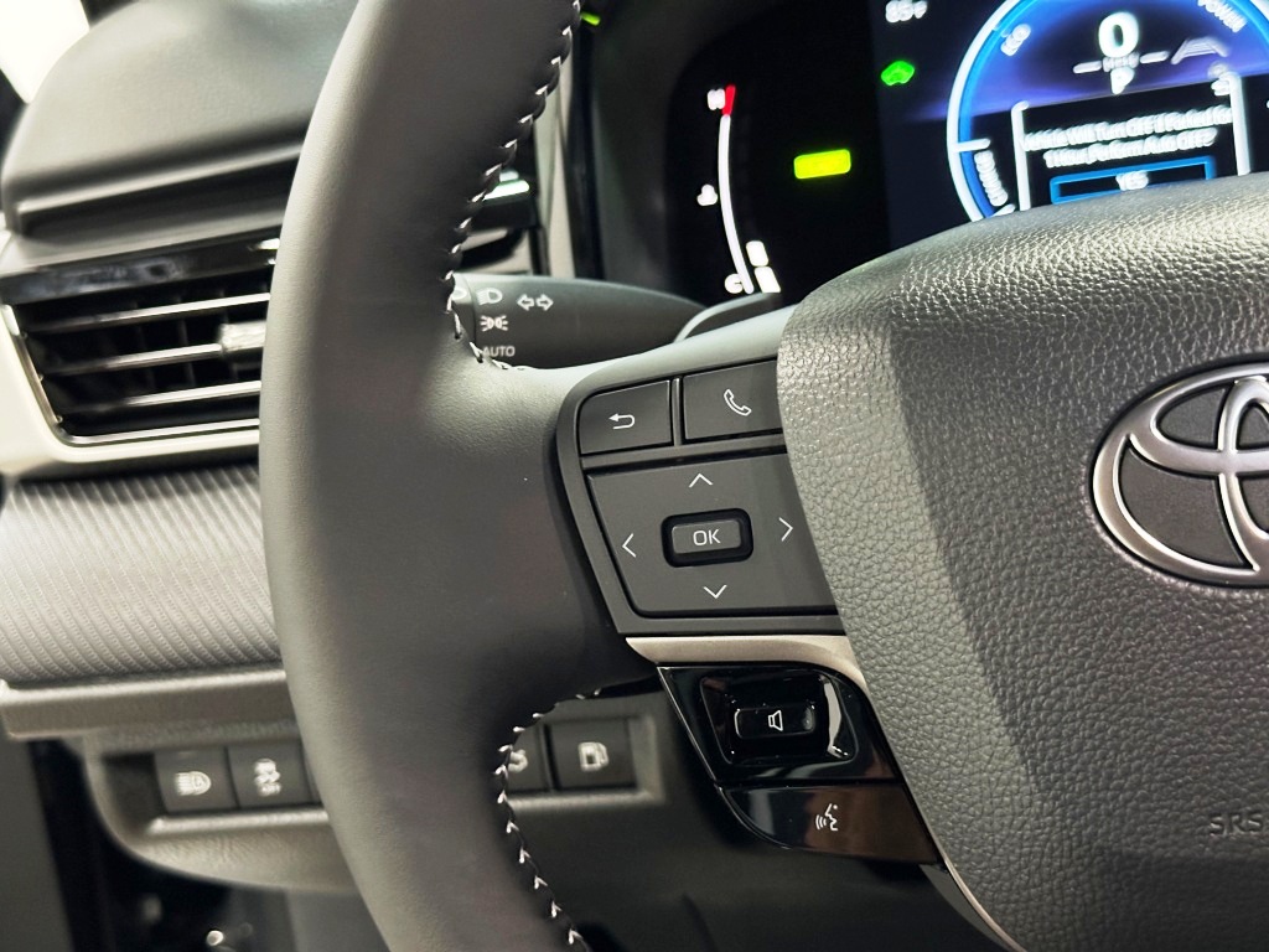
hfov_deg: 39.7
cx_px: 634
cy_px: 476
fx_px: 1760
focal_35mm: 48
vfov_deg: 30.3
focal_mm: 6.86
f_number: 1.78
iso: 640
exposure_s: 1/24
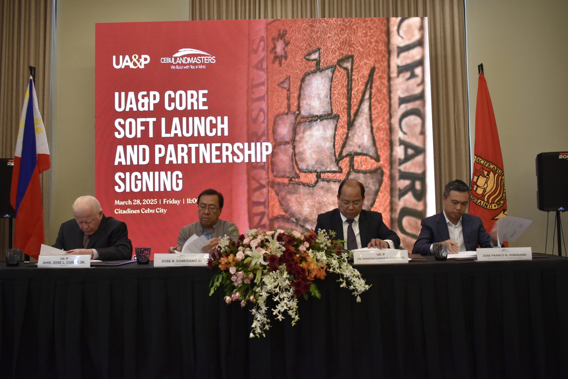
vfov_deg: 40.0
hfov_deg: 57.2
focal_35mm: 33
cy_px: 190
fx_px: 521
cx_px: 284
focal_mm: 22
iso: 900
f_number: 3.8
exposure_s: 1/60
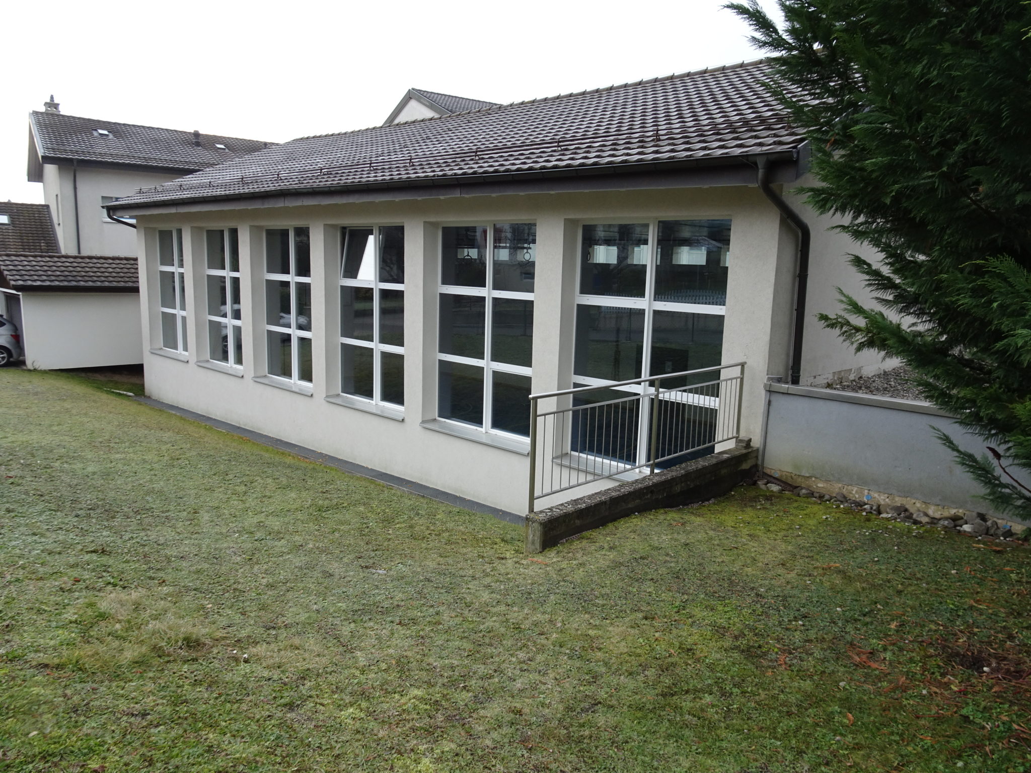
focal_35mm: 24
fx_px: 715
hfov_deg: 71.6
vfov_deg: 56.8
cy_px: 386
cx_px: 516
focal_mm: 4.1
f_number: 3.5
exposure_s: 1/60
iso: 80
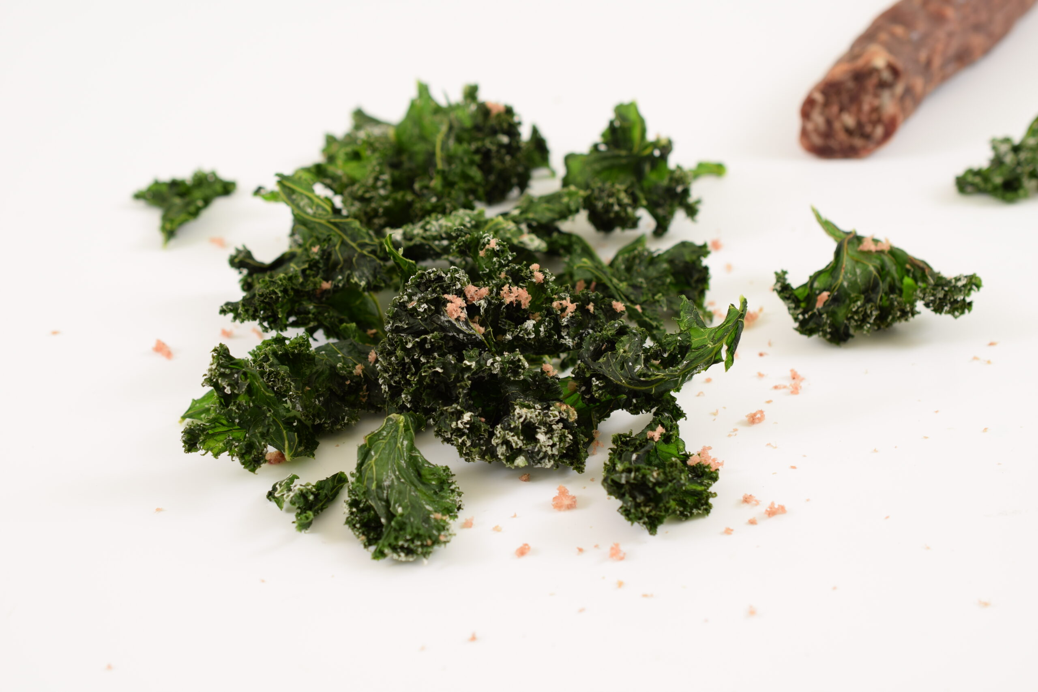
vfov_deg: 22.6
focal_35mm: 60
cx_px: 519
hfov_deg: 33.4
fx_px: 1730
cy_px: 346
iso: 100
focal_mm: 40
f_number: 6.3
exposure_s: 1/125
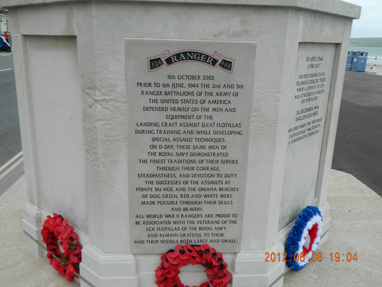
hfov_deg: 58.4
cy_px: 144
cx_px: 191
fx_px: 342
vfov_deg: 45.4
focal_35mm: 31
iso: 80
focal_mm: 5.6
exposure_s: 1/100
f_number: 3.2
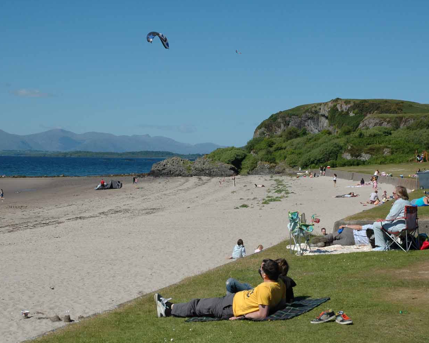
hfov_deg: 29.1
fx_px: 825
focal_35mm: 65
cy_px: 172
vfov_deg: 23.5
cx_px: 208
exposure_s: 1/400
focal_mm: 38
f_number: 10
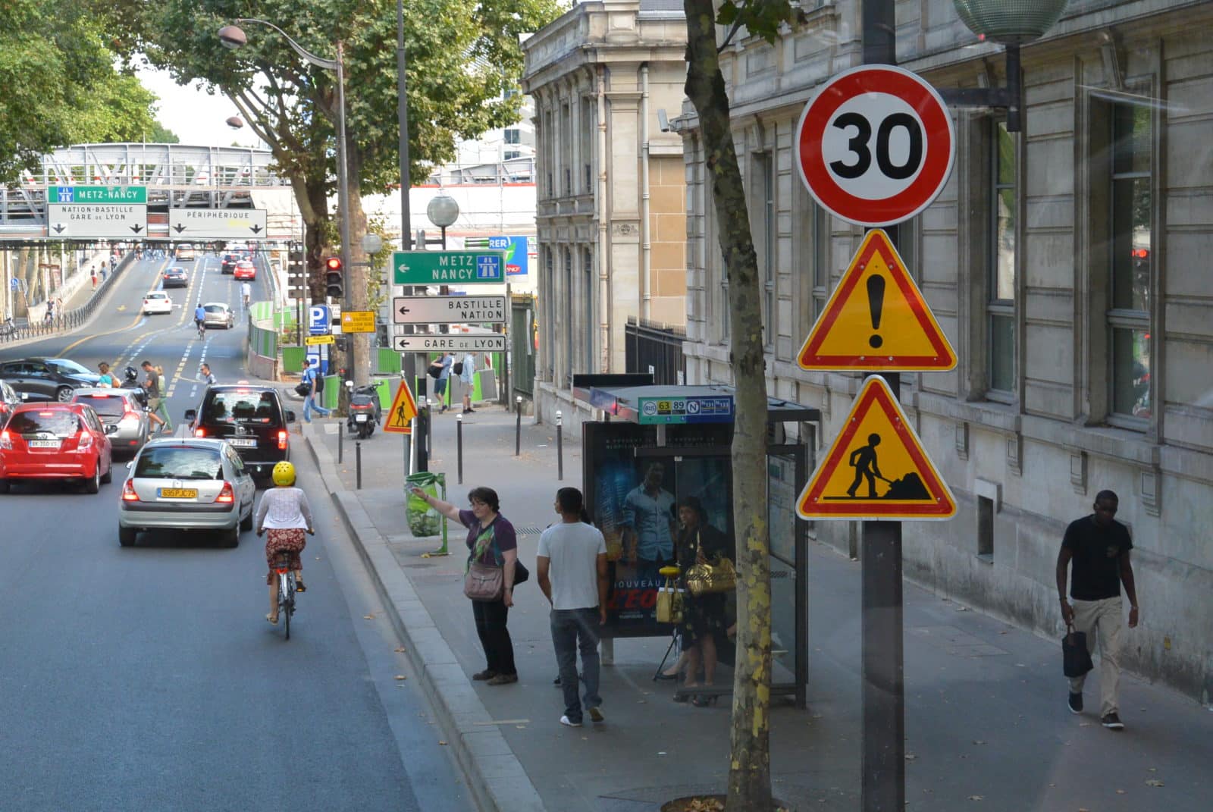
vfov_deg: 18.5
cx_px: 606
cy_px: 406
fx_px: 2496
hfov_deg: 27.3
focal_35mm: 74
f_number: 5.6
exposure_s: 1/125
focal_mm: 27.5
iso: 450
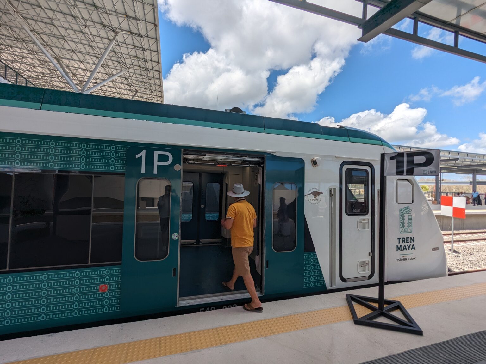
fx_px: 225
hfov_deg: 94.5
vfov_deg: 78.1
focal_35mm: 16
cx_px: 243
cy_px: 182
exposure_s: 1/1754
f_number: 2.2
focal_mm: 2.35
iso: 40
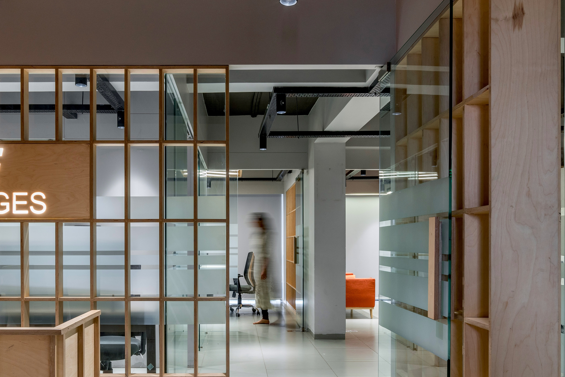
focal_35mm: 31
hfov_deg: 60.0
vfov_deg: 42.0
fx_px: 487
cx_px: 239
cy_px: 237
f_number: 8
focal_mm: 16
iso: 200
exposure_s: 1/2.5
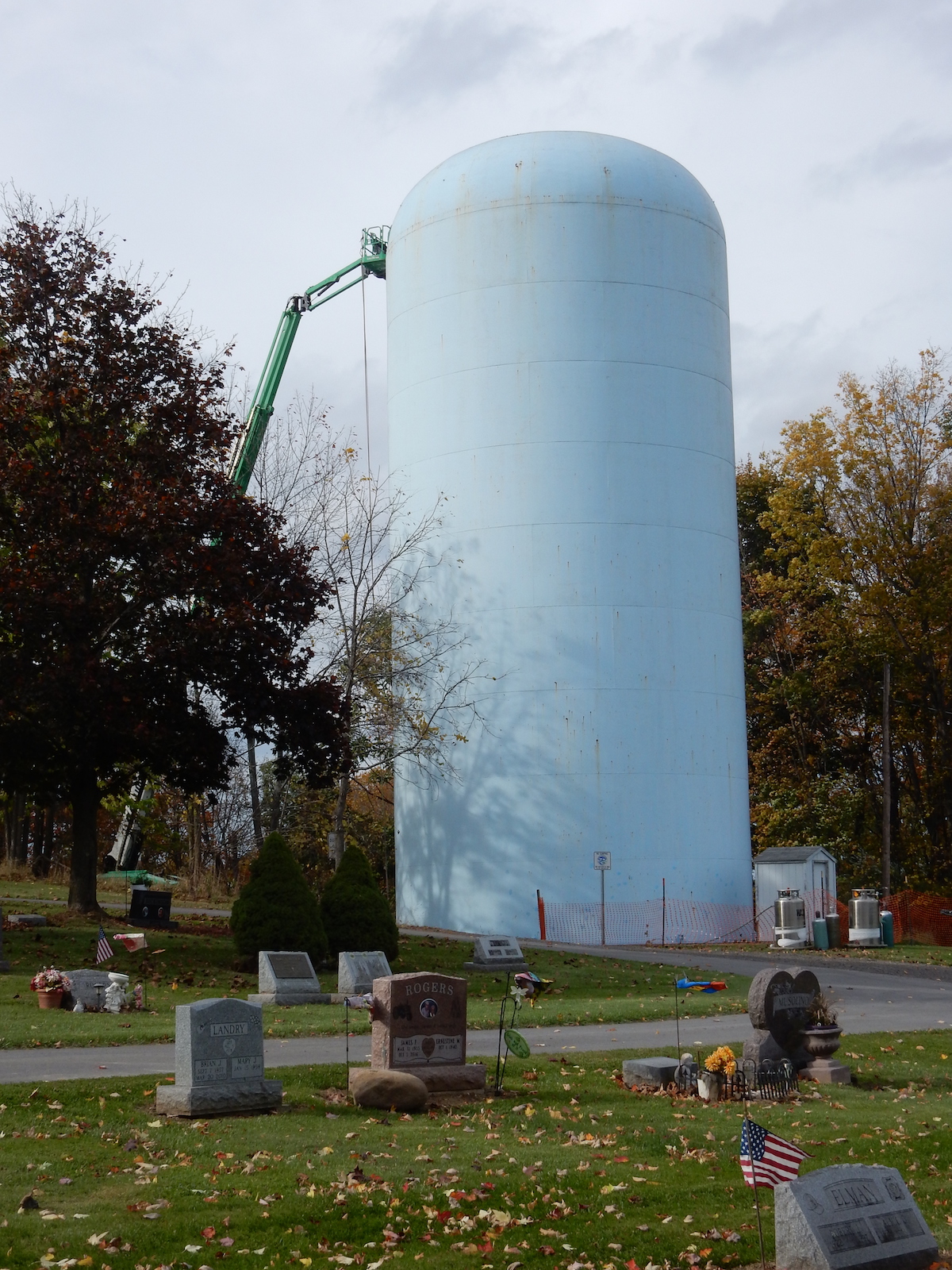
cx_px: 476
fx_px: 2200
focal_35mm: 60
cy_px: 635
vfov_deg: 32.2
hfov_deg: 24.4
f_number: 4.5
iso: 125
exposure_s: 1/800
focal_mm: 10.7
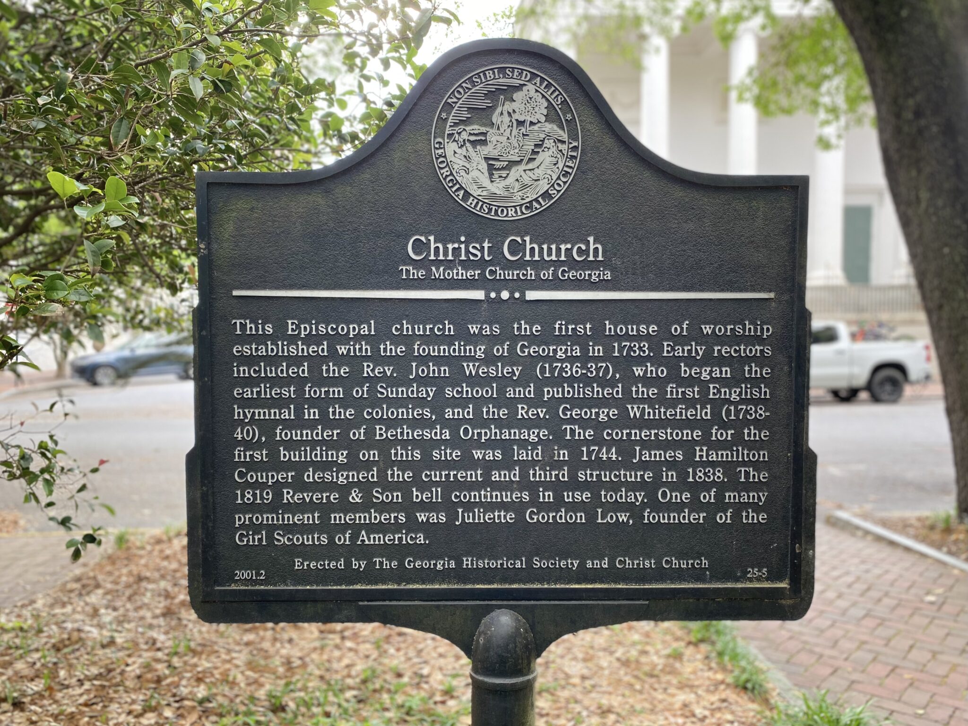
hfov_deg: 67.3
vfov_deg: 53.1
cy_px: 363
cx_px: 484
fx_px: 727
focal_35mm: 26
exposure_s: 1/122
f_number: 1.8
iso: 50
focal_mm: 4.25
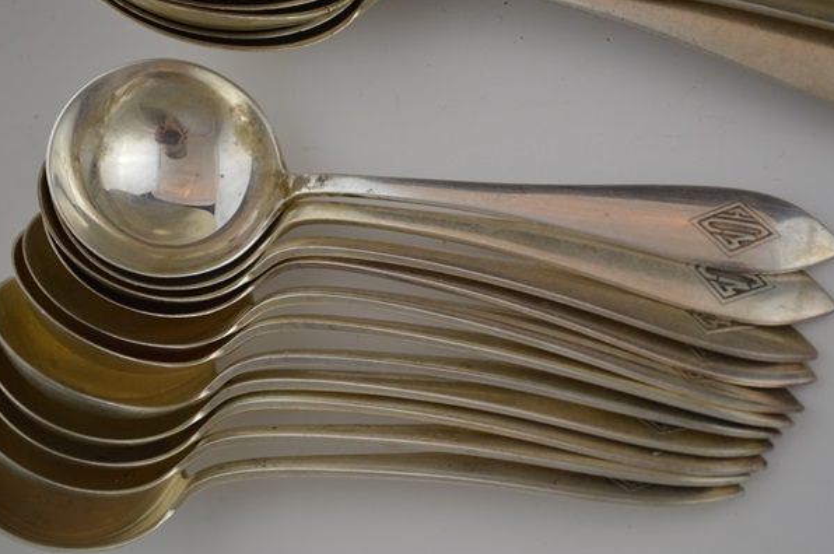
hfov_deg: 26.3
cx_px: 408
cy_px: 274
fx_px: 1782
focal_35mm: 77
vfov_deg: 17.7
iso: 400
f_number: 5.3
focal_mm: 46
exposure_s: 1/60
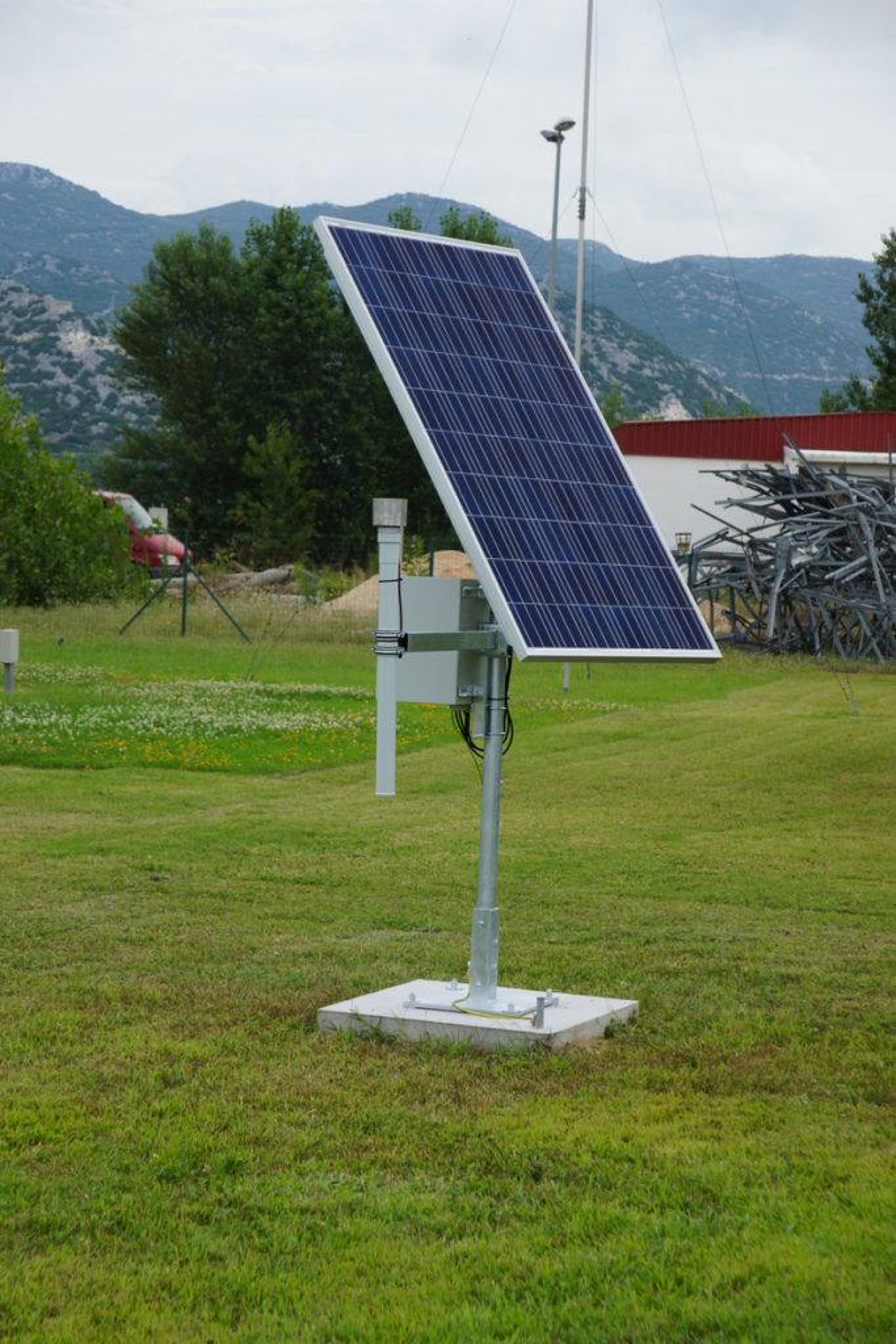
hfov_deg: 18.2
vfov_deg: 27.0
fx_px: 2799
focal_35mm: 75
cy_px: 672
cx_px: 448
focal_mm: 50
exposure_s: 1/200
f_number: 4.5
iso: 100
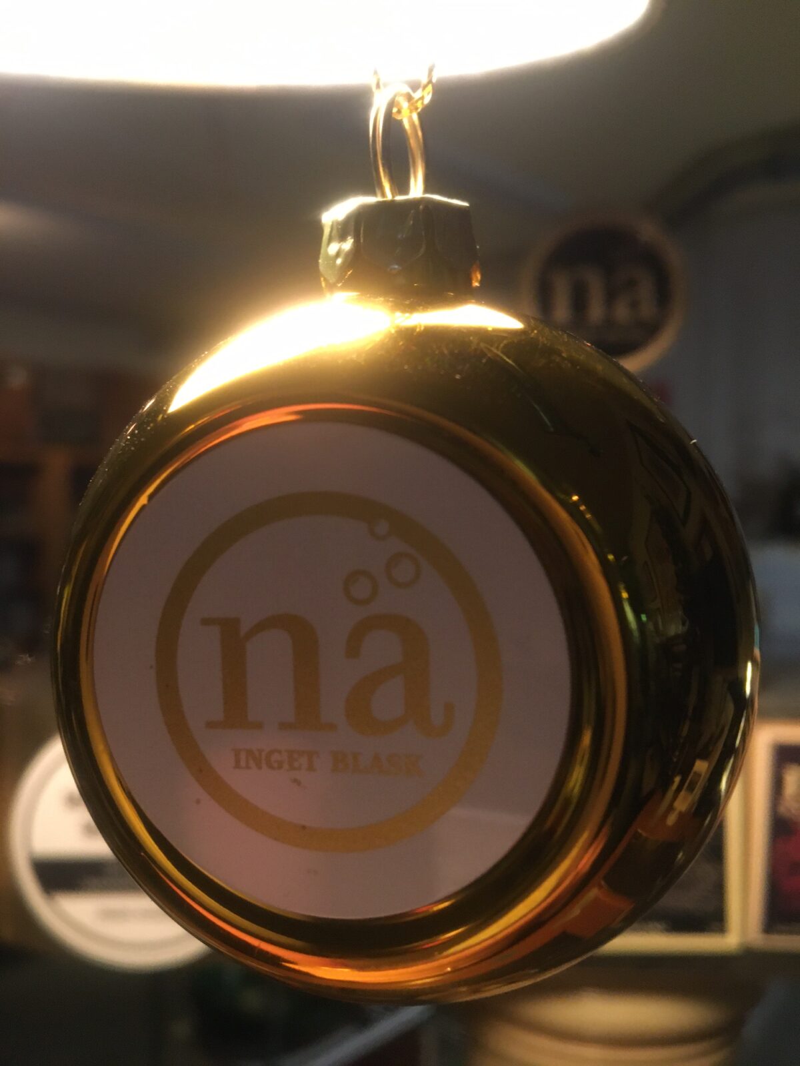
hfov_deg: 48.2
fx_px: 894
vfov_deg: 61.7
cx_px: 400
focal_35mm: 29
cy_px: 533
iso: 250
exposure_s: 1/33
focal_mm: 4.15
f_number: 2.2
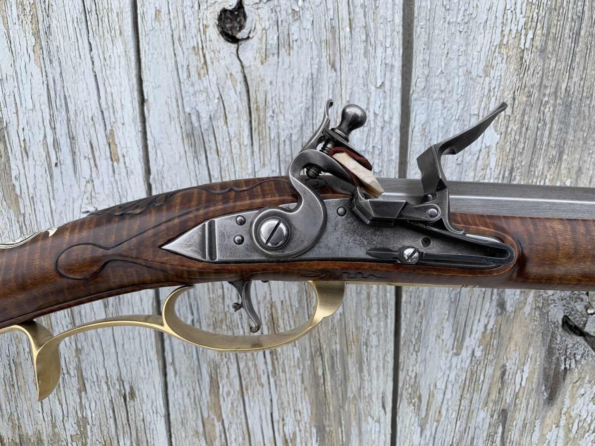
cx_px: 298
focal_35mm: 26
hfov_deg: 67.3
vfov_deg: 53.1
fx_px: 447
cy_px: 223
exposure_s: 1/981
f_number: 1.8
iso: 25
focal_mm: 4.25
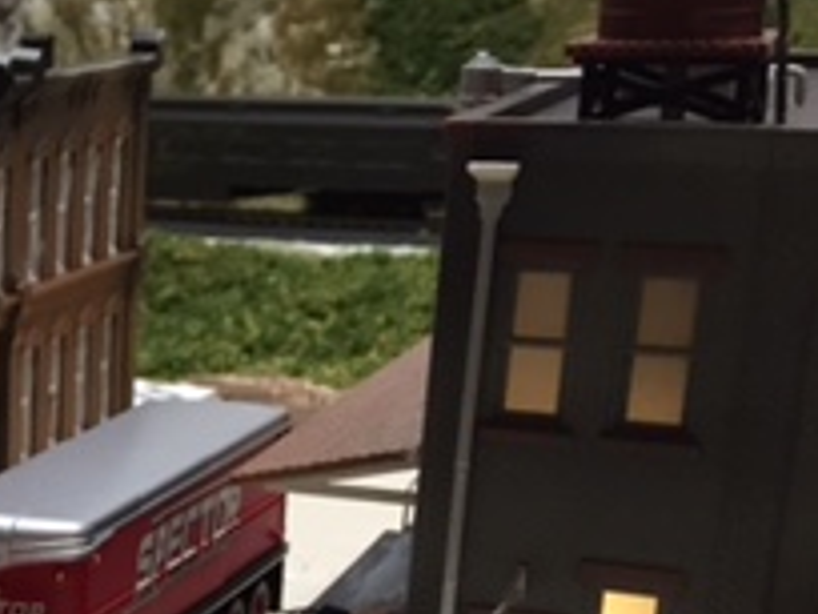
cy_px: 646
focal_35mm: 91
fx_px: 2150
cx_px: -445
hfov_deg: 18.7
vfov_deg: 15.9
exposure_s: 1/30
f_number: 2.2
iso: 64
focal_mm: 4.15
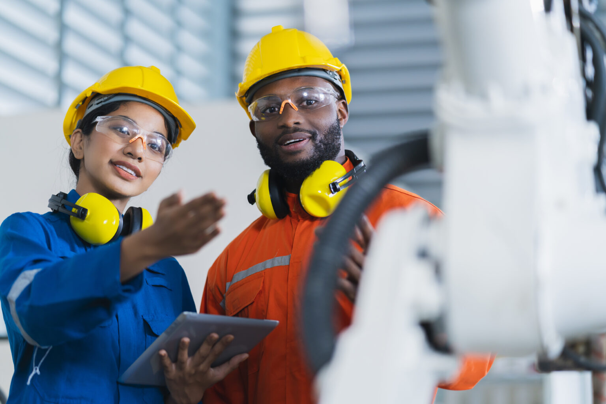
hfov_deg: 23.9
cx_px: 303
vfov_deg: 16.1
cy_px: 202
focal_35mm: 85
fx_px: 1431
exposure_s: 1/200
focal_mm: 85
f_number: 2
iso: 250
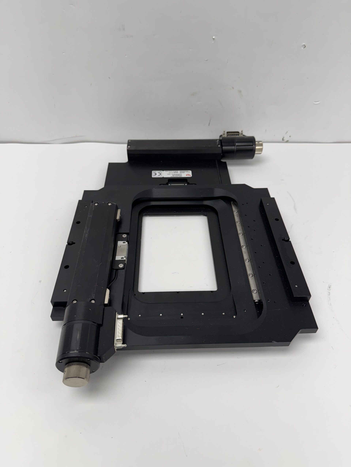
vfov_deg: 71.6
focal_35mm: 24
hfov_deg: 56.8
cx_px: 176
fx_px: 324
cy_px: 234
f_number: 1.78
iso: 64
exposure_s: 1/190
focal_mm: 6.76
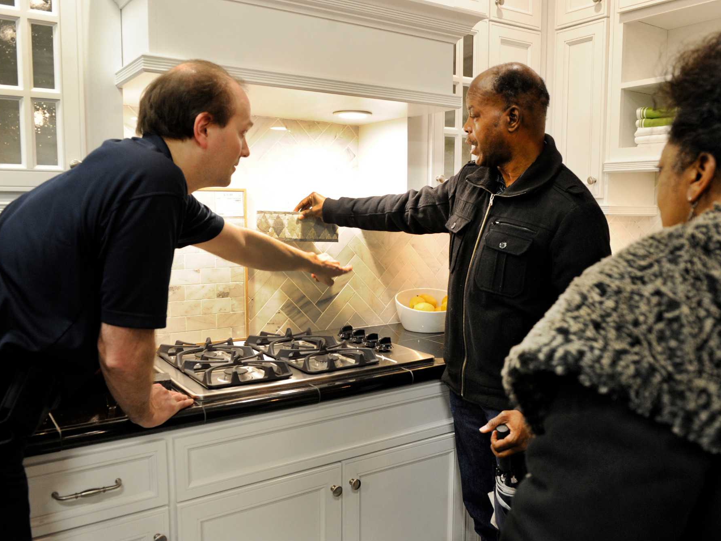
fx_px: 666
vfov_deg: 44.2
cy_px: 275
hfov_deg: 56.8
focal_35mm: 32
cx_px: 378
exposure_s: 1/125
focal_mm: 29
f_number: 4.5
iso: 3200
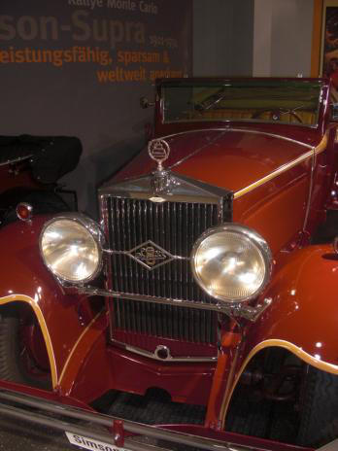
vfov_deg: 51.4
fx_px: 469
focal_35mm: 36
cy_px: 226
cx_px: 169
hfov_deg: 39.7
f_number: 2.8
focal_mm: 6.3
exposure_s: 1/30
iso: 200
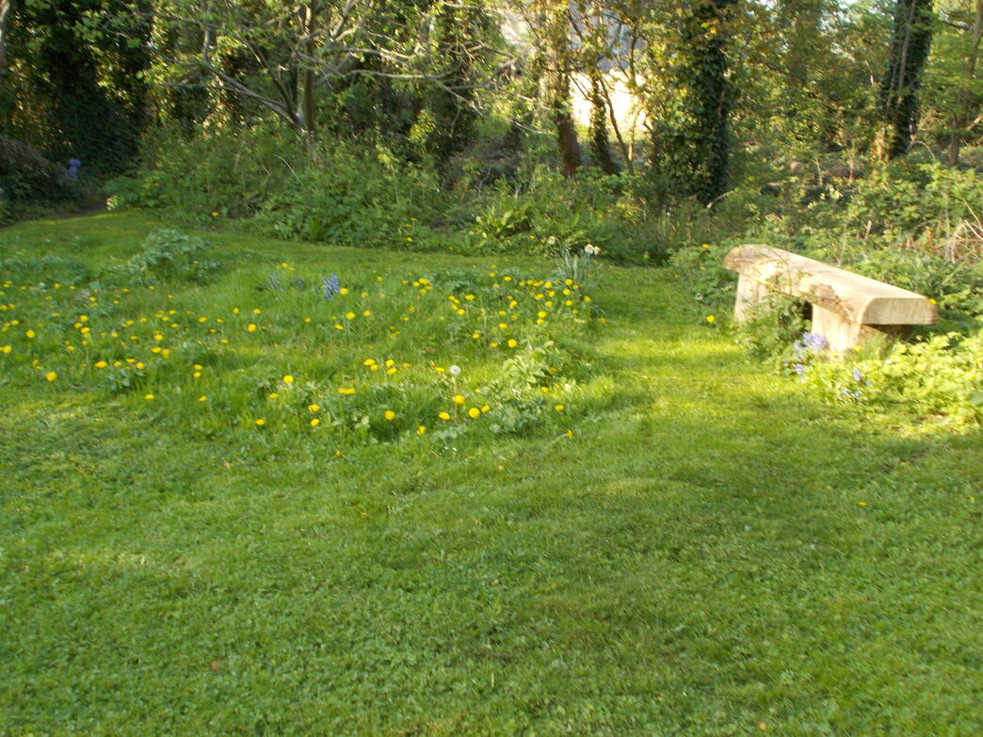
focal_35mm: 44
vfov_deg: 32.9
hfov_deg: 42.9
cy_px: 368
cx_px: 492
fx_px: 1249
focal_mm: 7.9
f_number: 4.2
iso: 80
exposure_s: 1/50
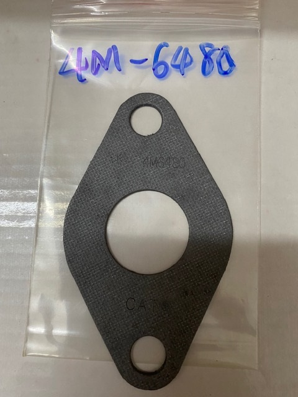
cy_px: 198
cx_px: 149
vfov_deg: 67.3
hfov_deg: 53.1
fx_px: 298
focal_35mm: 26
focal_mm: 4.25
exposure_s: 1/50
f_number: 1.8
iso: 320
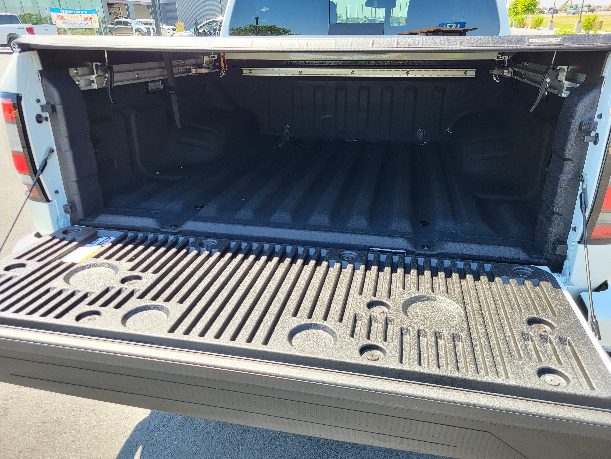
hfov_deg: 67.3
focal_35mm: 26
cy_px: 230
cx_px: 306
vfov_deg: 53.1
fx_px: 459
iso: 40
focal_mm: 5.4
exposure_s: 1/128
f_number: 1.8
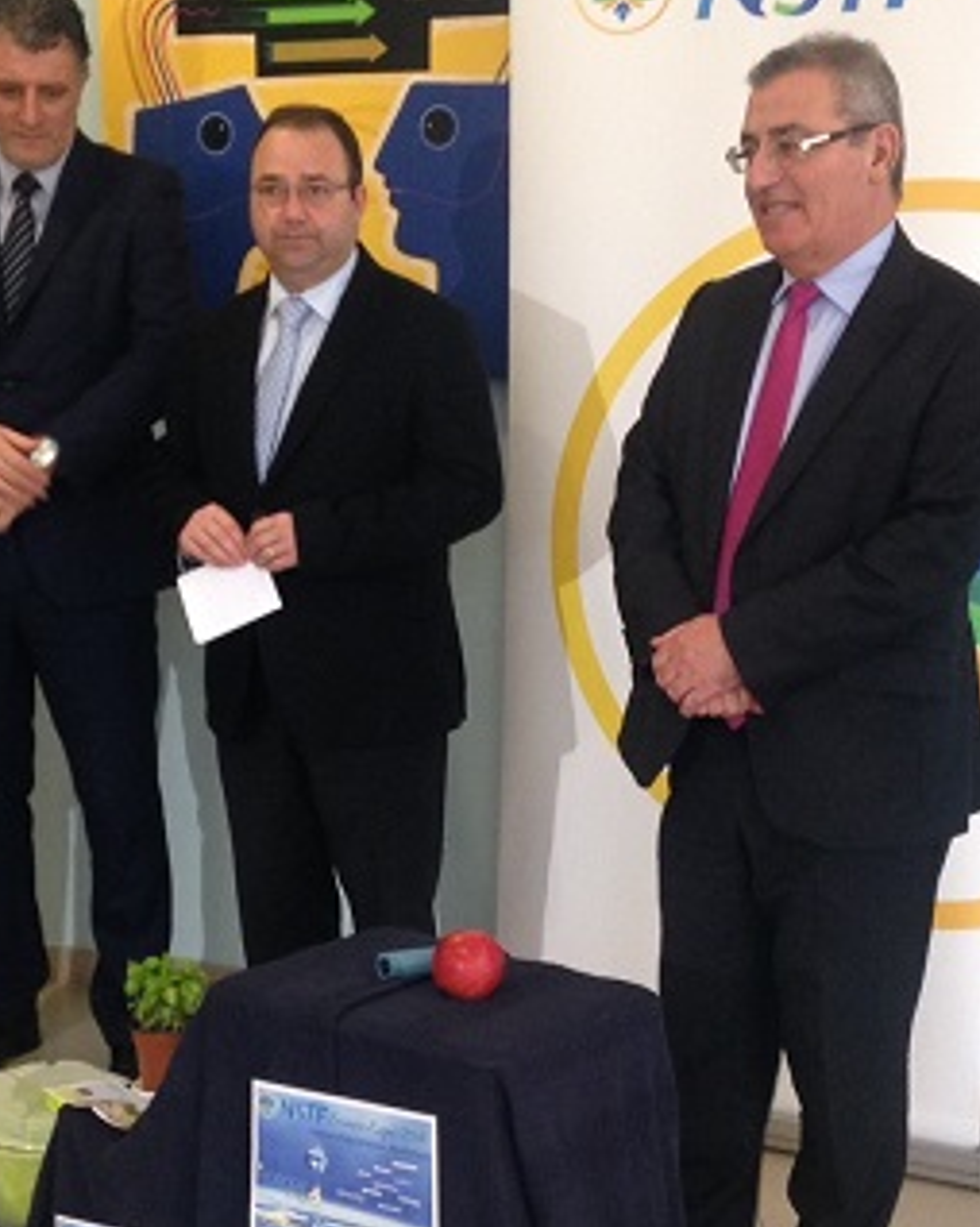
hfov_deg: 21.5
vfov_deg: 26.8
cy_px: 642
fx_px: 2577
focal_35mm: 71
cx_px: 363
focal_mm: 4.12
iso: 160
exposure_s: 1/20
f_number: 2.4
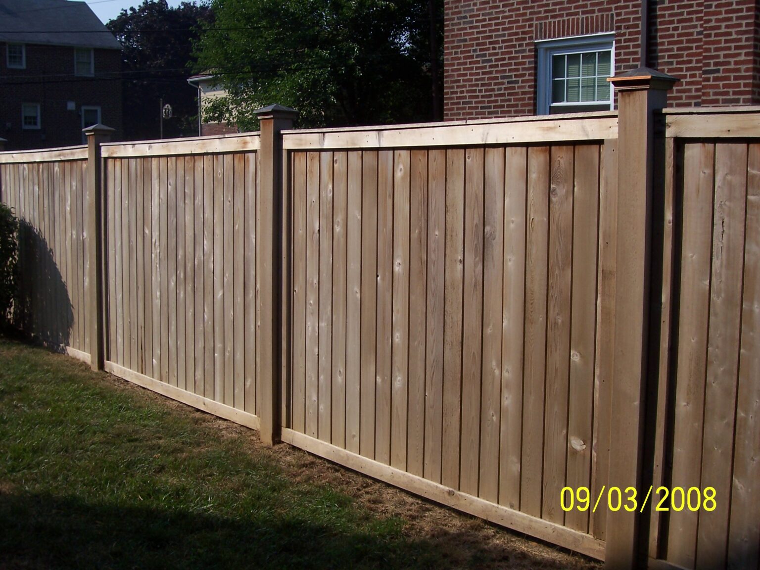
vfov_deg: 34.3
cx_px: 380
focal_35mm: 42
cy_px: 285
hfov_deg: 44.8
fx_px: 922
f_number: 5.6
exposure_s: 1/750
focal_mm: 7
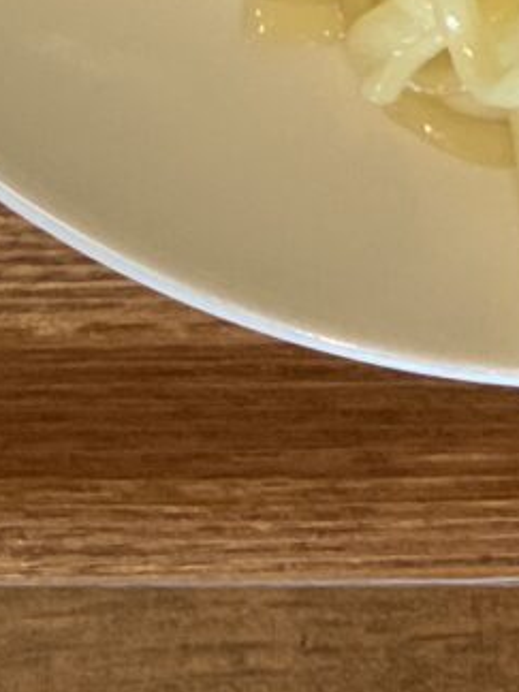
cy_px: -504
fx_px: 6157
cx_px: -286
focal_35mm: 308
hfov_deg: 4.8
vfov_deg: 6.3
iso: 160
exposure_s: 1/50
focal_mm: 6
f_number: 2.4
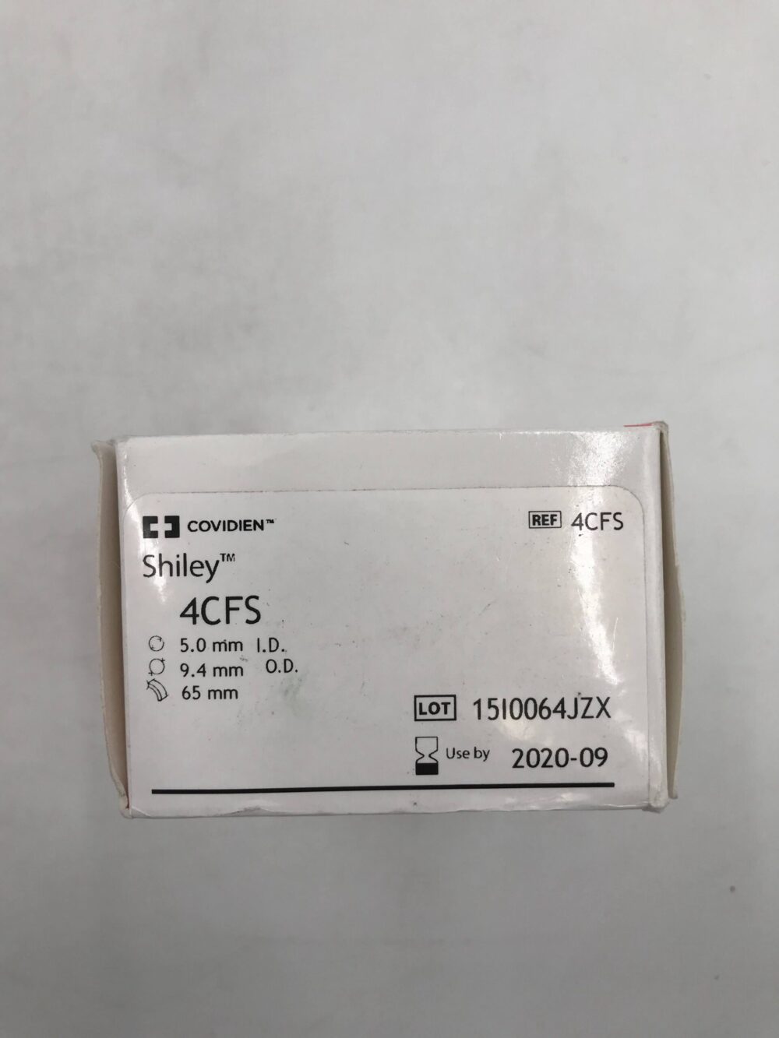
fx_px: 840
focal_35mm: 28
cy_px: 519
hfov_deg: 49.8
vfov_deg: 63.4
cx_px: 390
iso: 25
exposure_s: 1/120
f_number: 1.8
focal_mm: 3.99
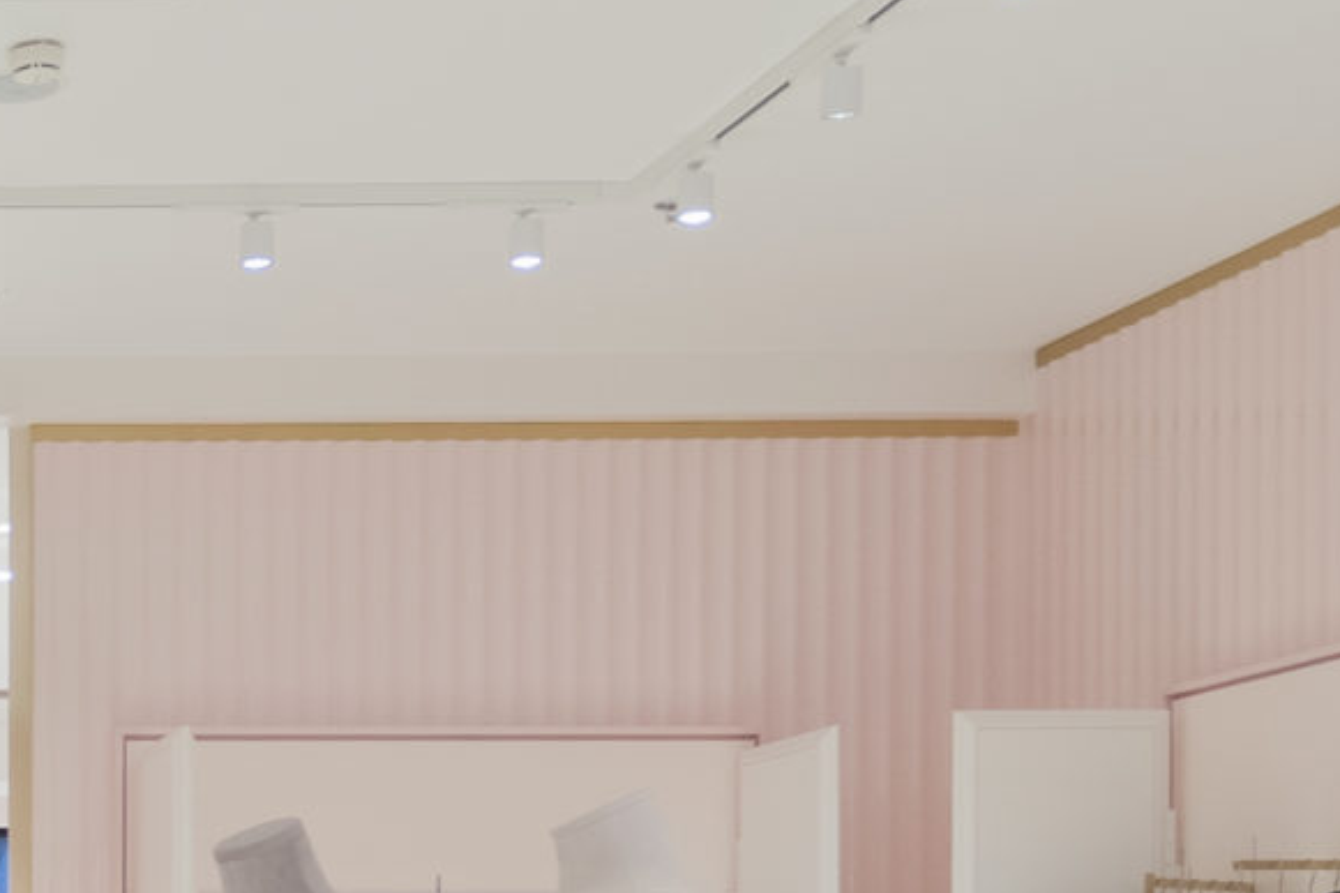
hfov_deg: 22.2
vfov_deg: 18.1
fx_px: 2753
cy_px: 811
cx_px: -715
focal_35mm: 74
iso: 250
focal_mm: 14
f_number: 2.8
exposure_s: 1/100
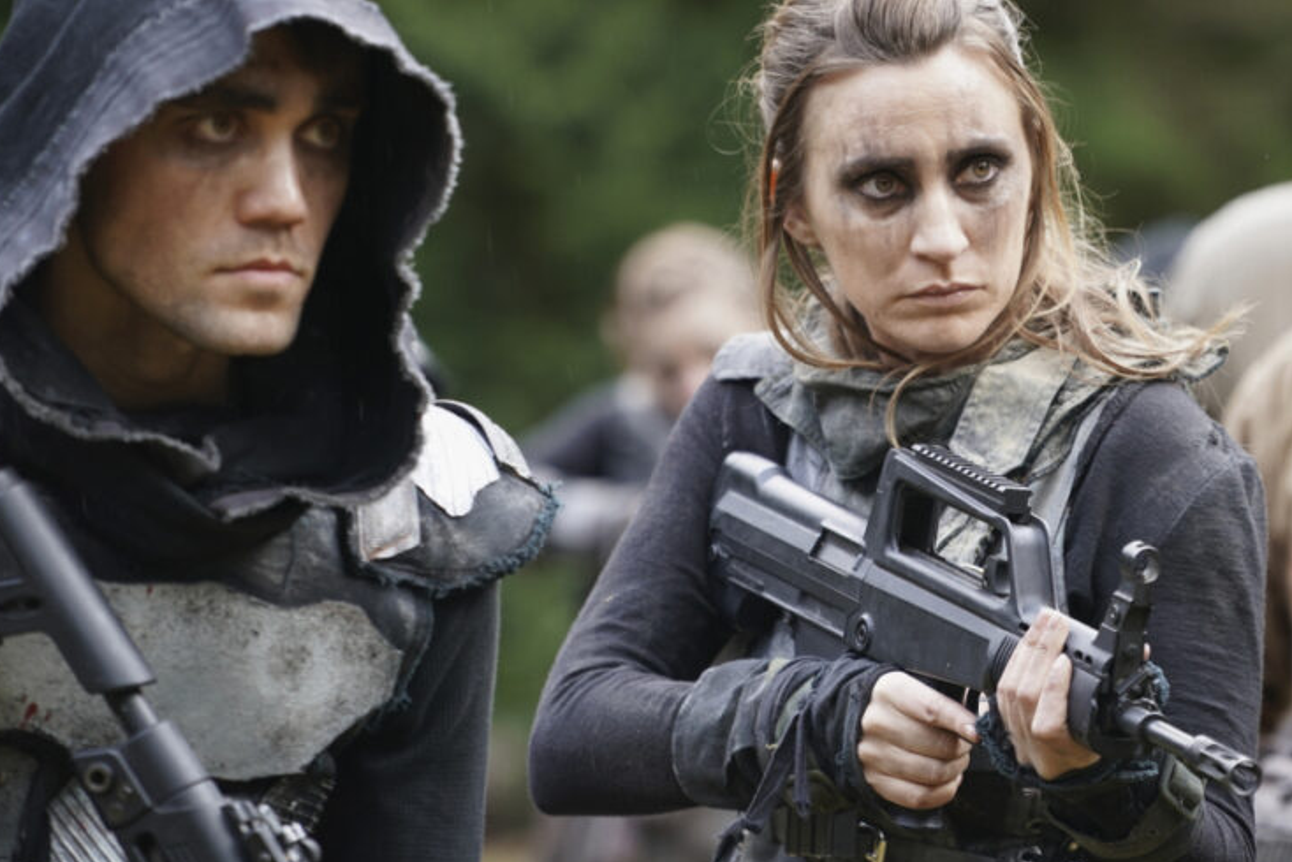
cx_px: 834
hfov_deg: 7.4
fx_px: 10016
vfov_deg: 4.9
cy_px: 430
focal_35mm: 279
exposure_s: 1/200
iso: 640
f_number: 4.5
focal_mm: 200
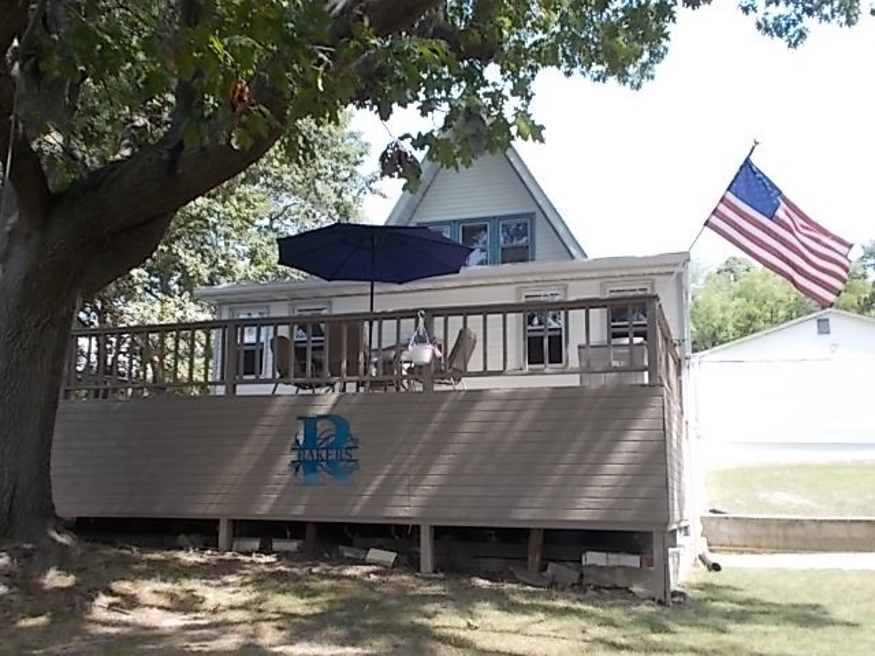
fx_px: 859
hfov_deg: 54.0
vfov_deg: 41.8
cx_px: 438
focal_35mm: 34
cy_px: 328
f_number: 3.6
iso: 80
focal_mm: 6
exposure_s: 1/160
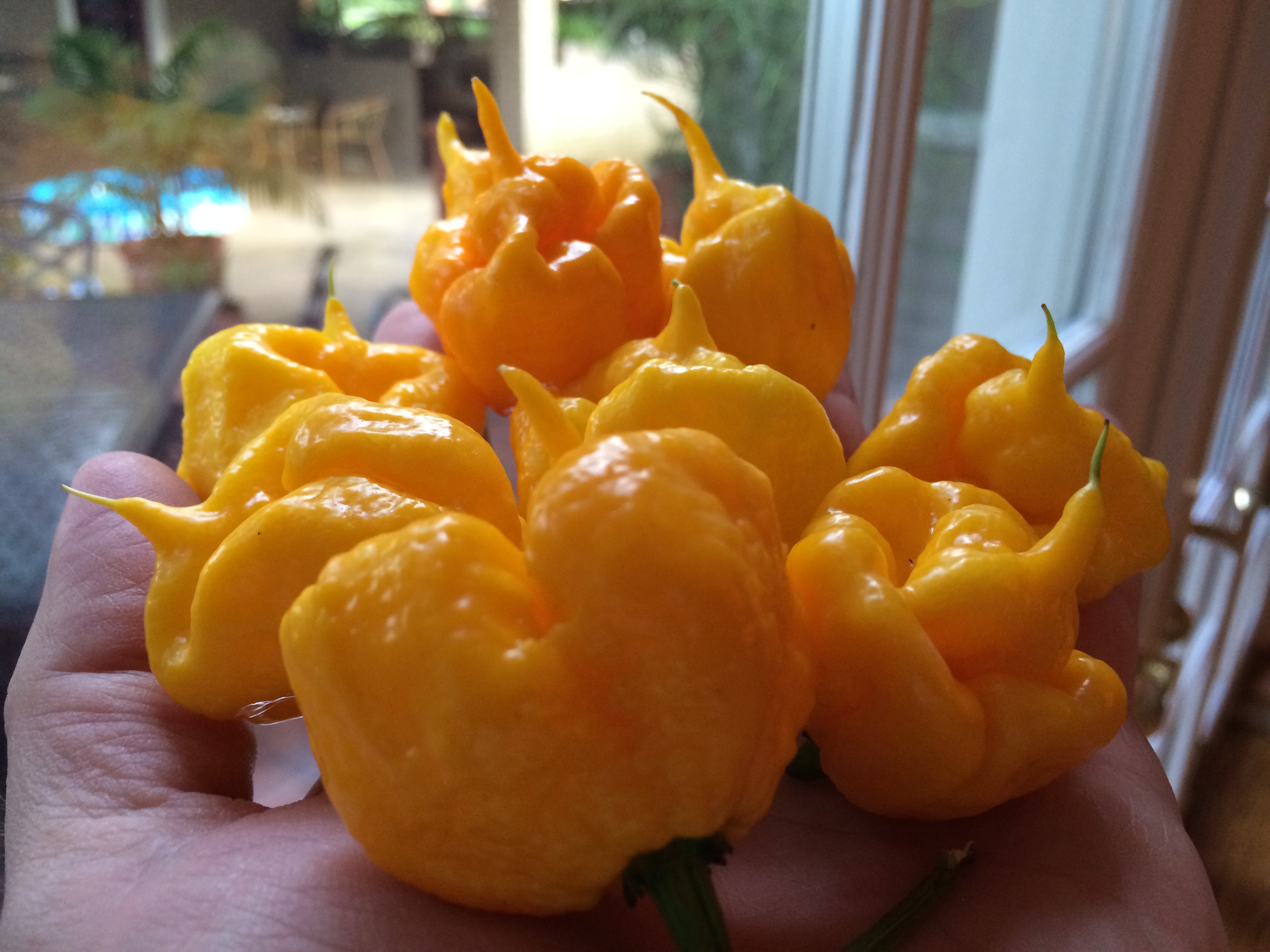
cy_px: 476
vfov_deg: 46.8
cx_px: 635
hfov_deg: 60.0
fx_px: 1101
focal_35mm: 30
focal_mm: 4.12
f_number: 2.2
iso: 160
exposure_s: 1/30
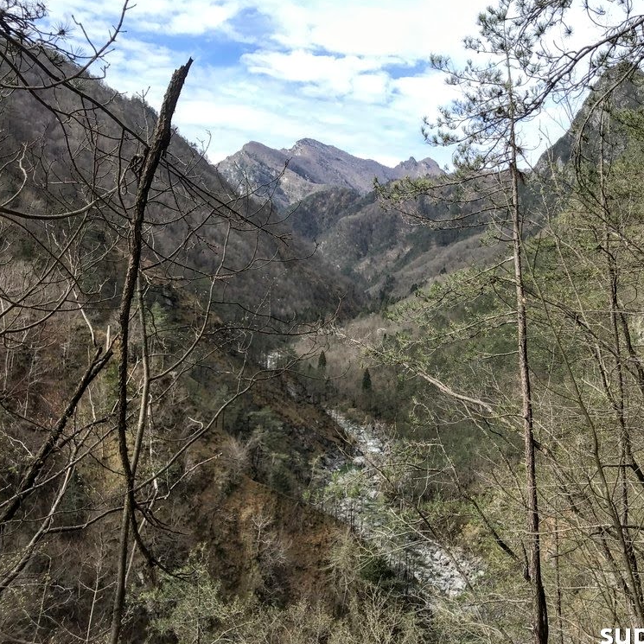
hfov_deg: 48.2
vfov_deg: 48.4
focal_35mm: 34
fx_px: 716
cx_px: 381
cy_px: 326
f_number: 1.8
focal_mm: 3.99
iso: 20
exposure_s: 1/1018
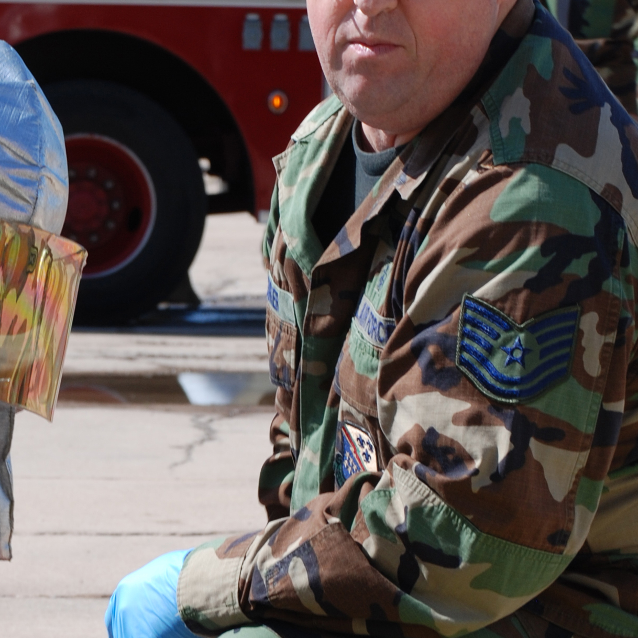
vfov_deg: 8.3
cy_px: 628
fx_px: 4400
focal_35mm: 211
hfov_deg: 8.3
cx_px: 52
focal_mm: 52
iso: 100
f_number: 7.1
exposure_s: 1/200
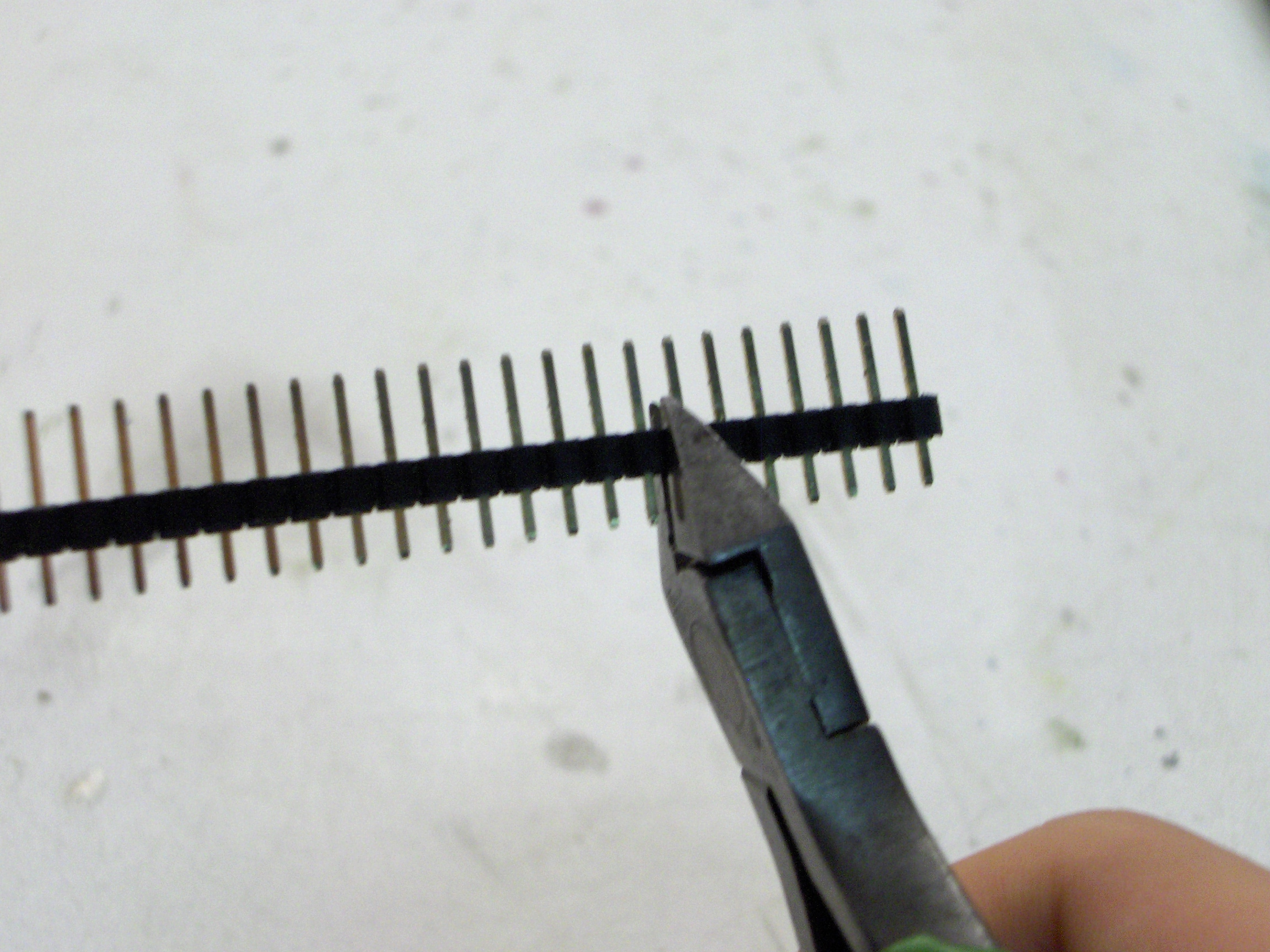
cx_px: 635
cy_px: 476
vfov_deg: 23.7
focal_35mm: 62
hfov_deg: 31.2
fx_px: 2275
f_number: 3.5
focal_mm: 10.19
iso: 115
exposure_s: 1/96.1
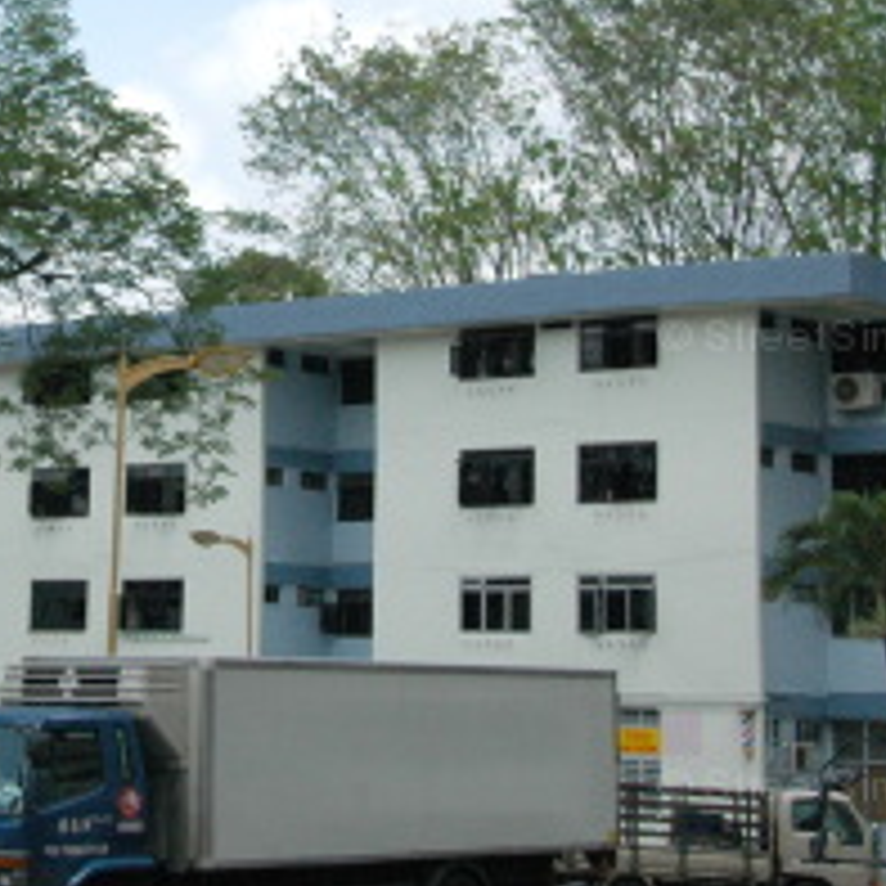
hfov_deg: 17.8
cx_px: 94
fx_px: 2785
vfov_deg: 18.0
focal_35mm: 96
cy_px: 236
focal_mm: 27
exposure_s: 1/5000
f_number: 4
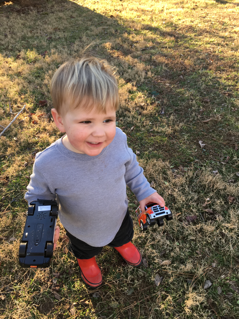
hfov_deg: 48.2
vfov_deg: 61.7
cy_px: 160
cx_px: 120
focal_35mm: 29
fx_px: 267
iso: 40
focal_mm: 4.15
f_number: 2.2
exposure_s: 1/120
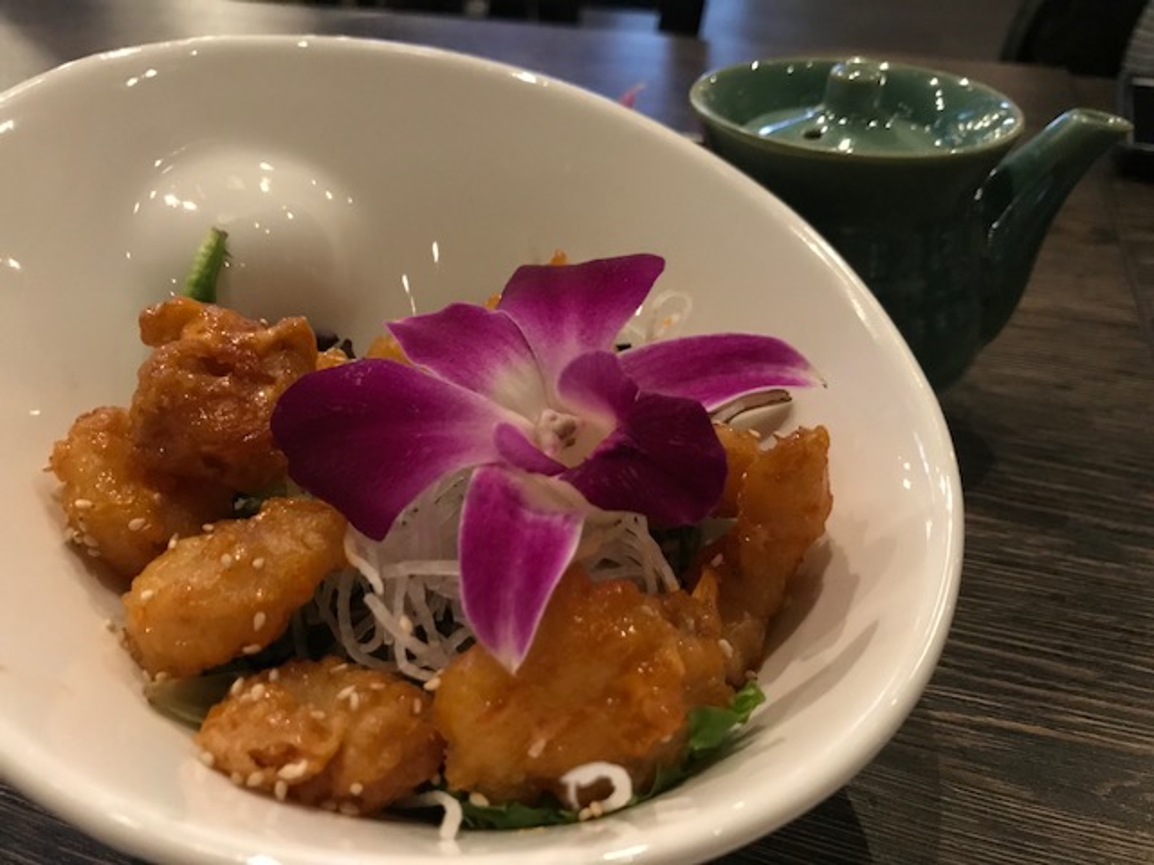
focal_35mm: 28
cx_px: 577
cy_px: 432
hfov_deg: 63.4
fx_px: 933
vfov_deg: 49.7
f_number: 1.8
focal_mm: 3.99
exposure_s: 1/4
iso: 125
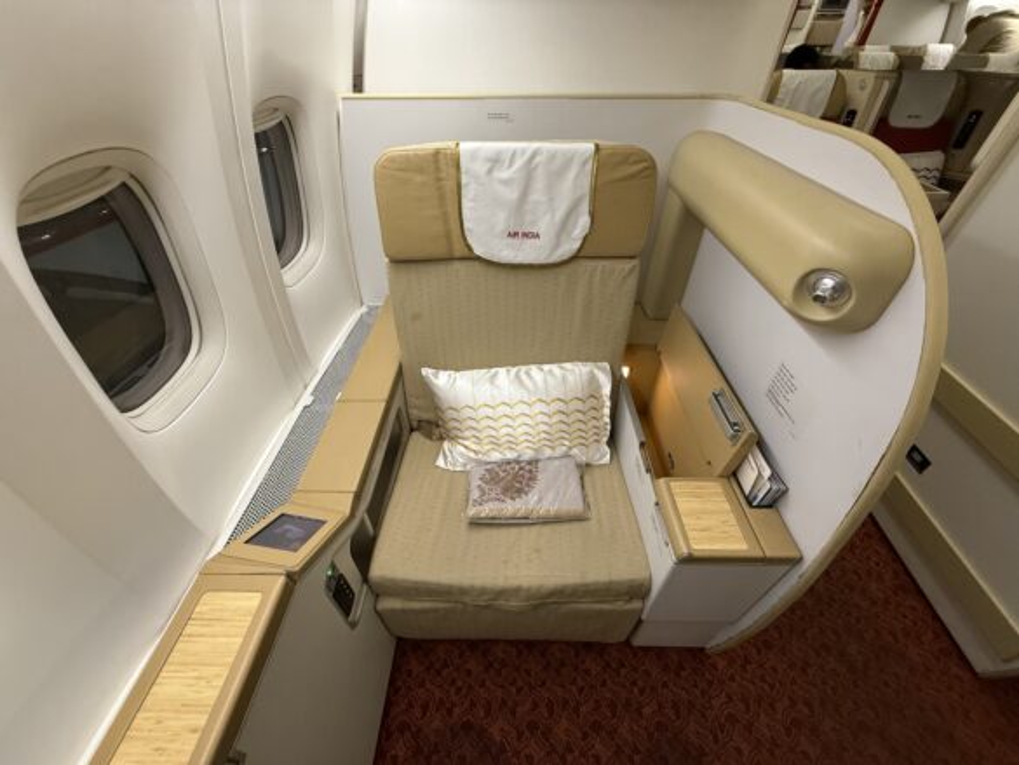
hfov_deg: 102.1
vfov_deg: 85.7
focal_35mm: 14
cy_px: 382
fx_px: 412
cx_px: 510
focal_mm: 2.22
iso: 320
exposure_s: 1/76
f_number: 2.2
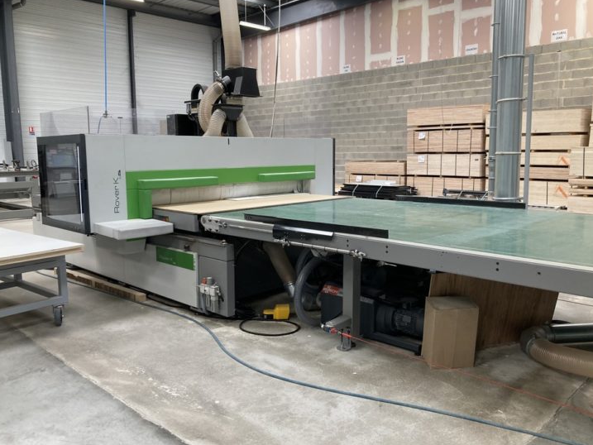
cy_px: 222
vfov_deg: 46.8
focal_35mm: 30
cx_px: 298
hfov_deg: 60.0
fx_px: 514
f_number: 1.8
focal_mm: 3.99
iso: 80
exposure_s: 1/100
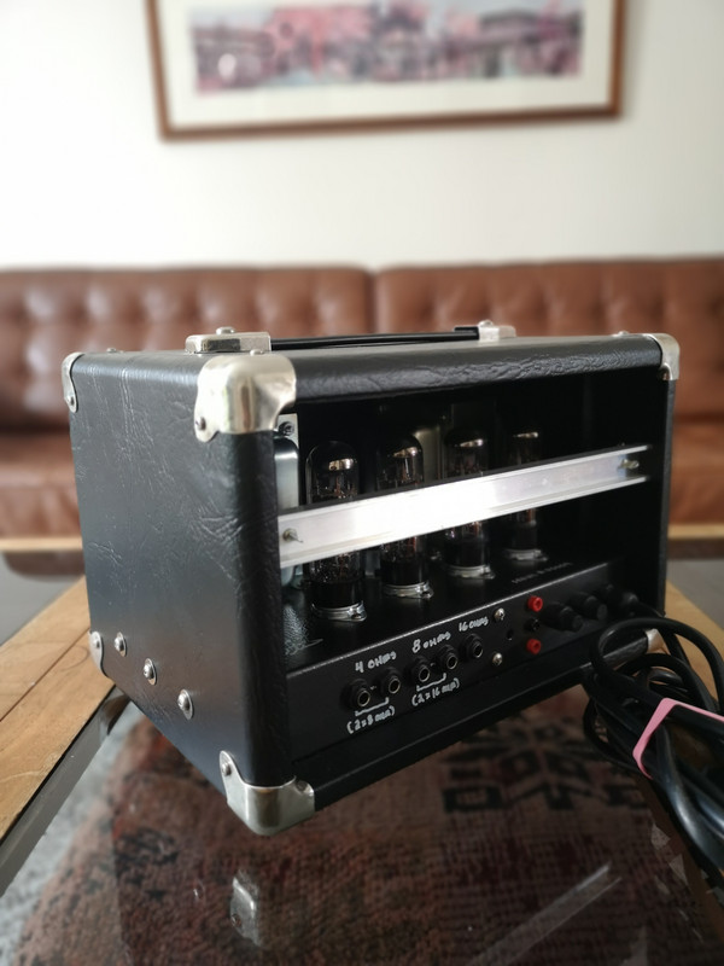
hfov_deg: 51.4
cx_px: 362
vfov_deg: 65.3
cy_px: 483
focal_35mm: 27
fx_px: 753
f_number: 4
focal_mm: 5.58
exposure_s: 1/24
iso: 500
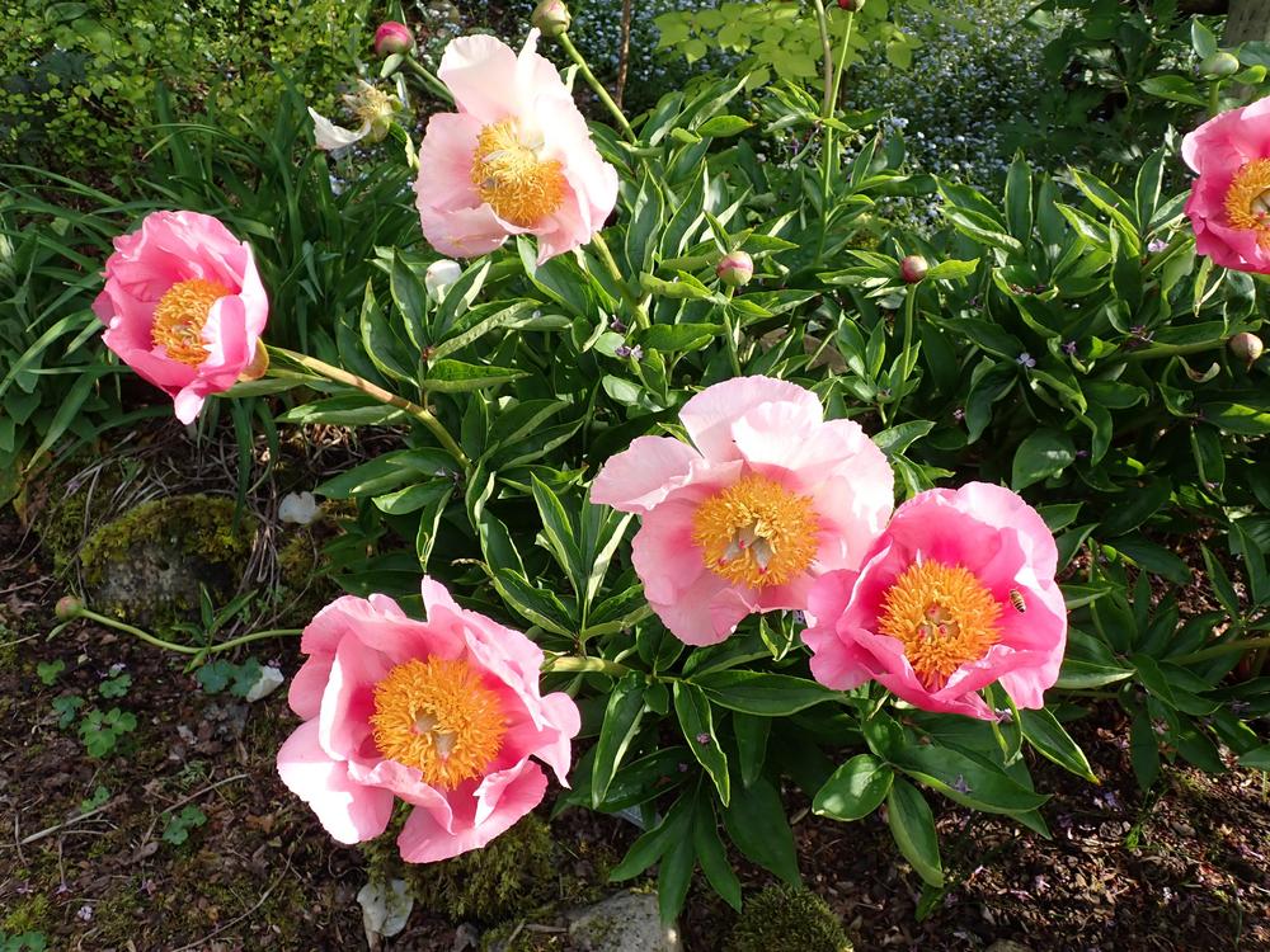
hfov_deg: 60.0
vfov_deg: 46.8
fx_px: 1101
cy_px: 476
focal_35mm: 30
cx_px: 635
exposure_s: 1/400
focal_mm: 5.4
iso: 100
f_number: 3.2
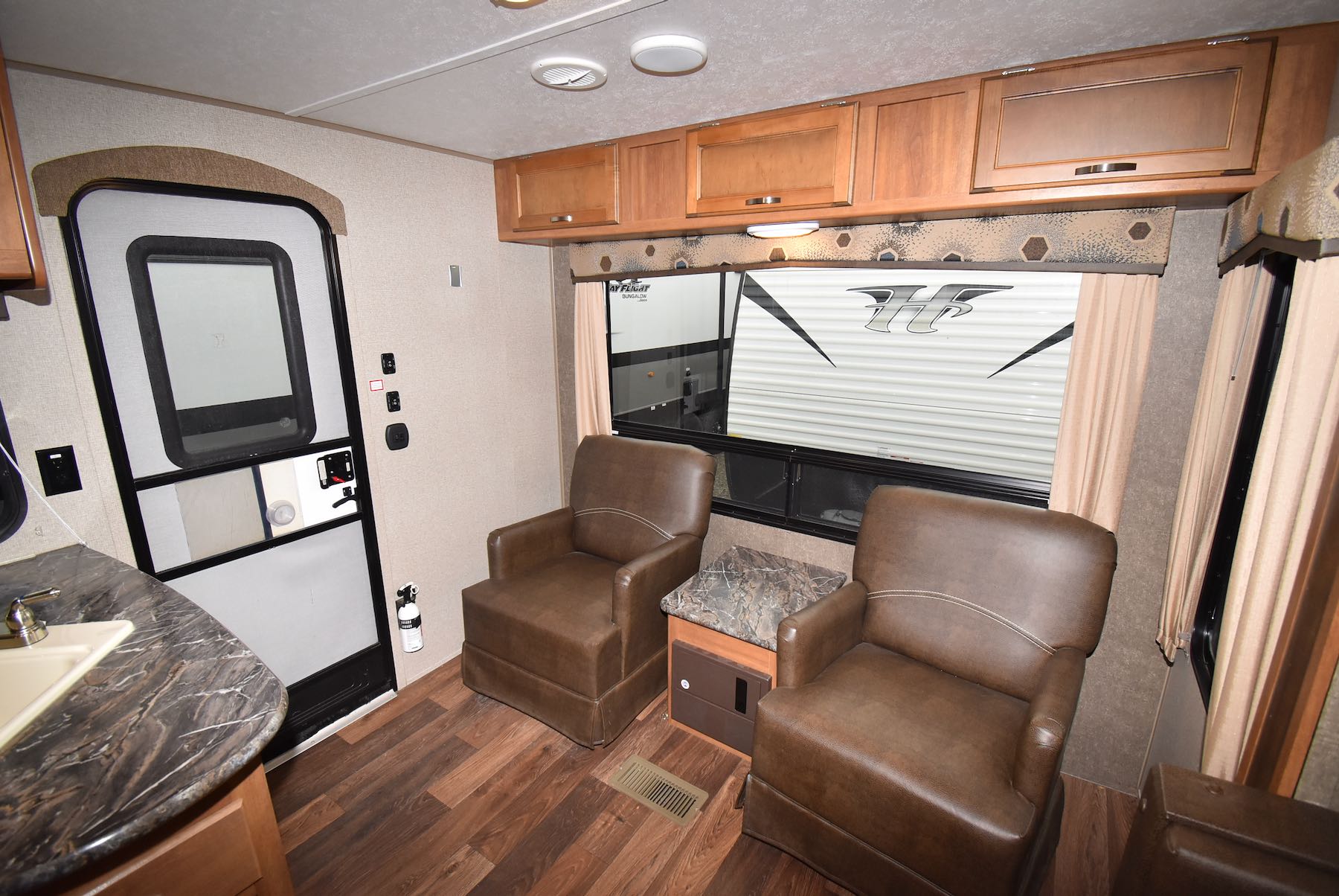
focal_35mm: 15
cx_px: 670
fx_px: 558
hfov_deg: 100.3
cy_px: 448
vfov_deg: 77.5
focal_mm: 10
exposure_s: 1/125
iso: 800
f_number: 5.6
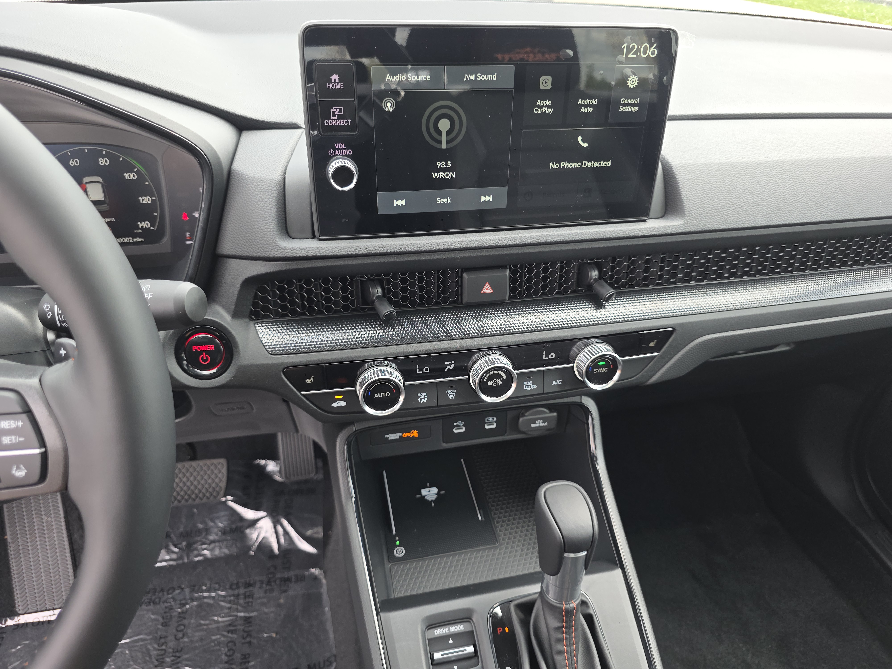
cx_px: 446
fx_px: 593
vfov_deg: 58.9
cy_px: 334
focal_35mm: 23
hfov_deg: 73.9
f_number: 1.7
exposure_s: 1/180
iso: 50
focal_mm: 6.3
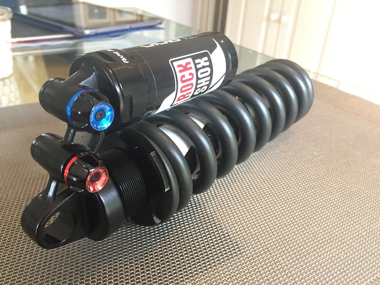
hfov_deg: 61.7
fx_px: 318
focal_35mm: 29
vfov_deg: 48.2
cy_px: 142
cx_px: 190
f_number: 2.2
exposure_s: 1/33
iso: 250
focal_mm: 4.15
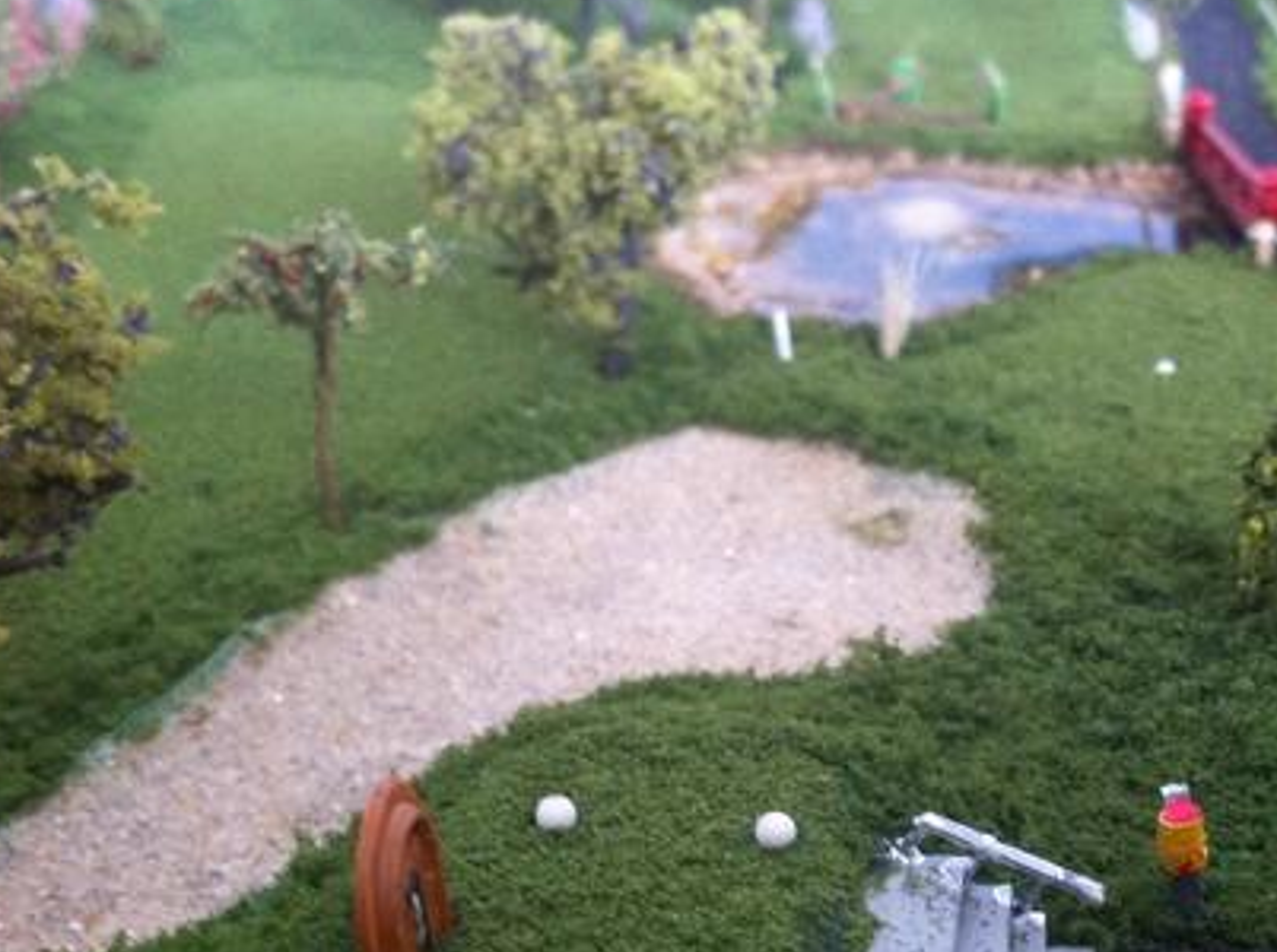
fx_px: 2246
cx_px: 1071
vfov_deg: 23.9
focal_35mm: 61
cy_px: 576
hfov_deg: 30.7
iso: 250
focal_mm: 3.85
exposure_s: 1/15
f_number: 2.8
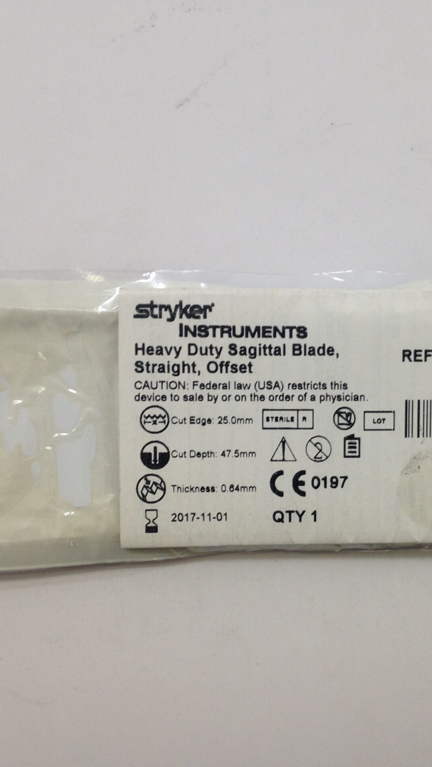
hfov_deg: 24.6
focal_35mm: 48
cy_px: 383
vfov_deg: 42.9
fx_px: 977
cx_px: 335
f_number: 2.4
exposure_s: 1/60
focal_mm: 4.12
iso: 50
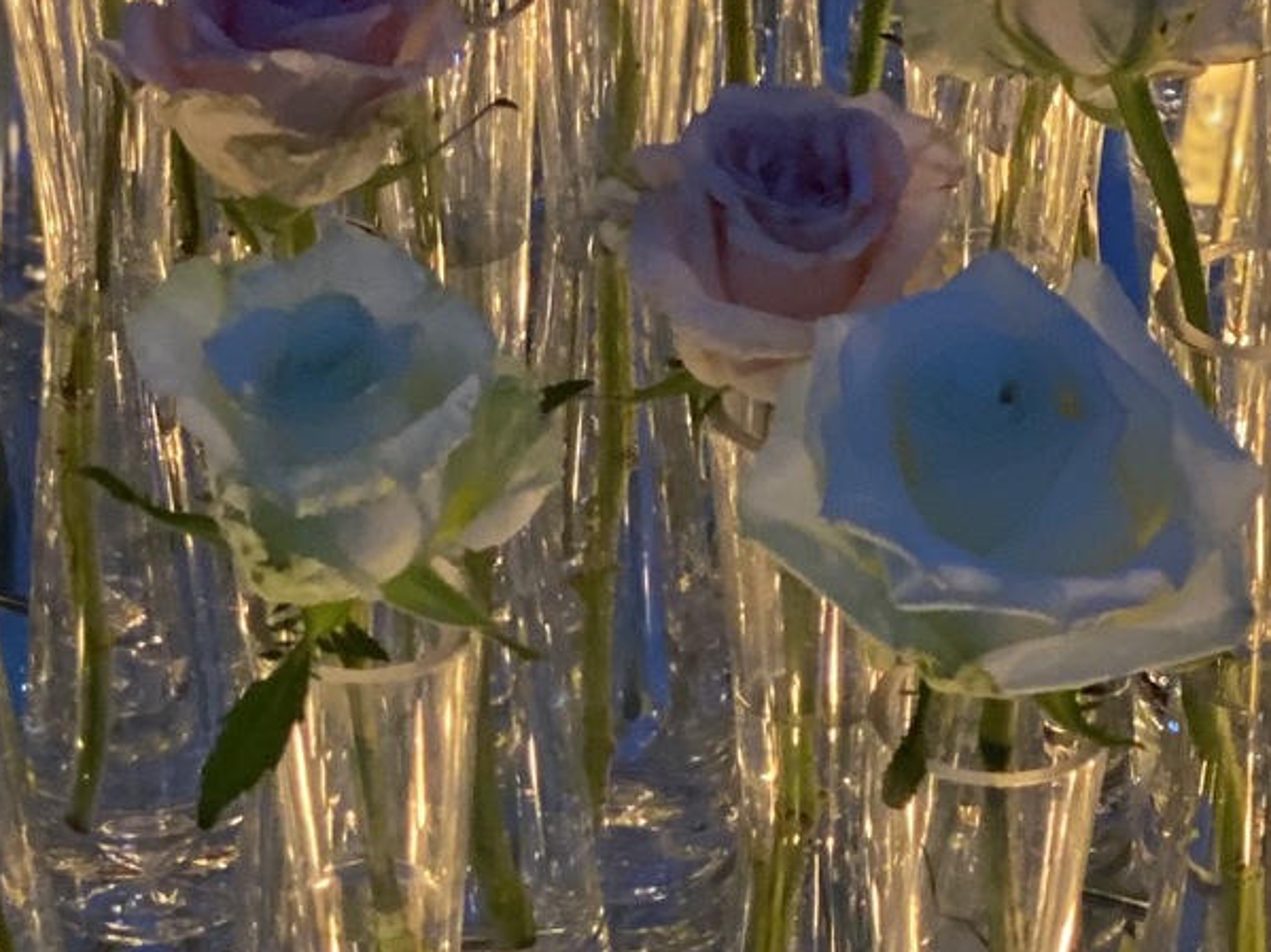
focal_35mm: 175
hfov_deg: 11.3
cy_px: 956
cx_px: 728
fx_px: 6424
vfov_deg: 8.4
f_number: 2
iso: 250
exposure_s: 1/33
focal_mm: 6
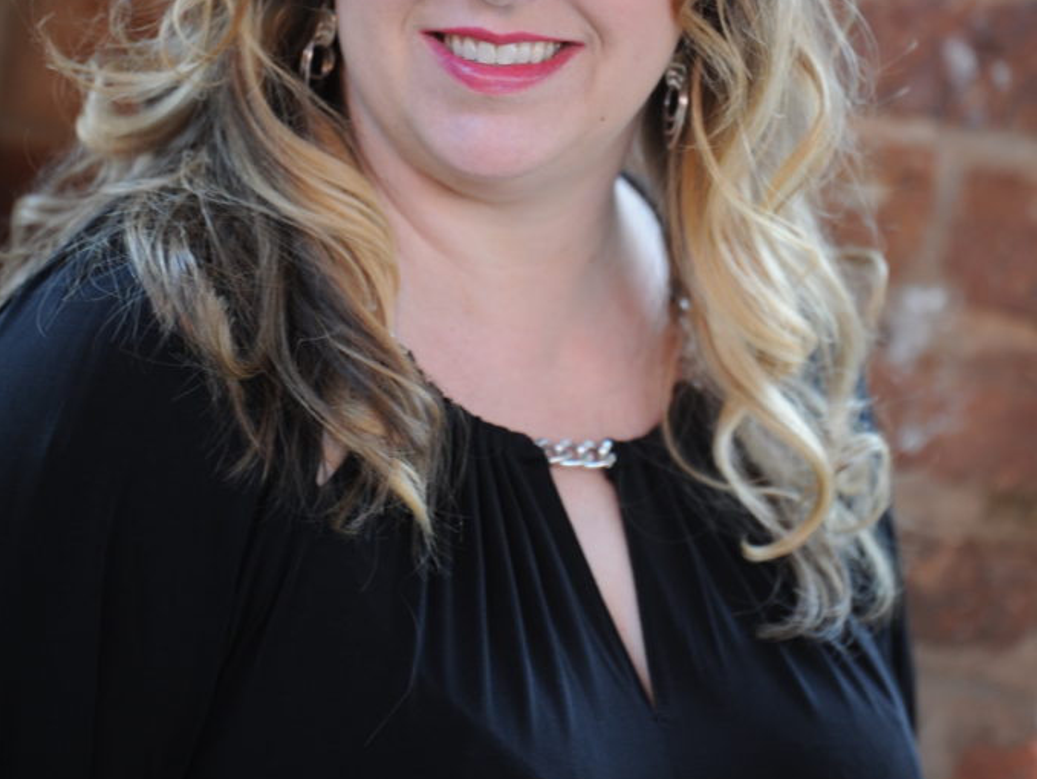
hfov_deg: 6.8
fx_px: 8691
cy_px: 165
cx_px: 518
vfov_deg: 5.1
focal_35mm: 290
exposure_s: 1/125
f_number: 2.8
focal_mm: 200
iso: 640
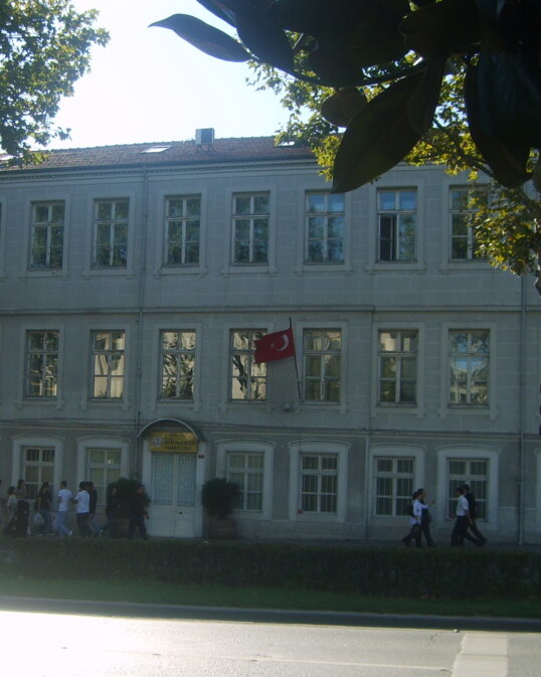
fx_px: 1041
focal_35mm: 52
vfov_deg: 36.0
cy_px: 376
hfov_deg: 28.8
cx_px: 161
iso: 50
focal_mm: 5.8
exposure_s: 1/500
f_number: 2.8
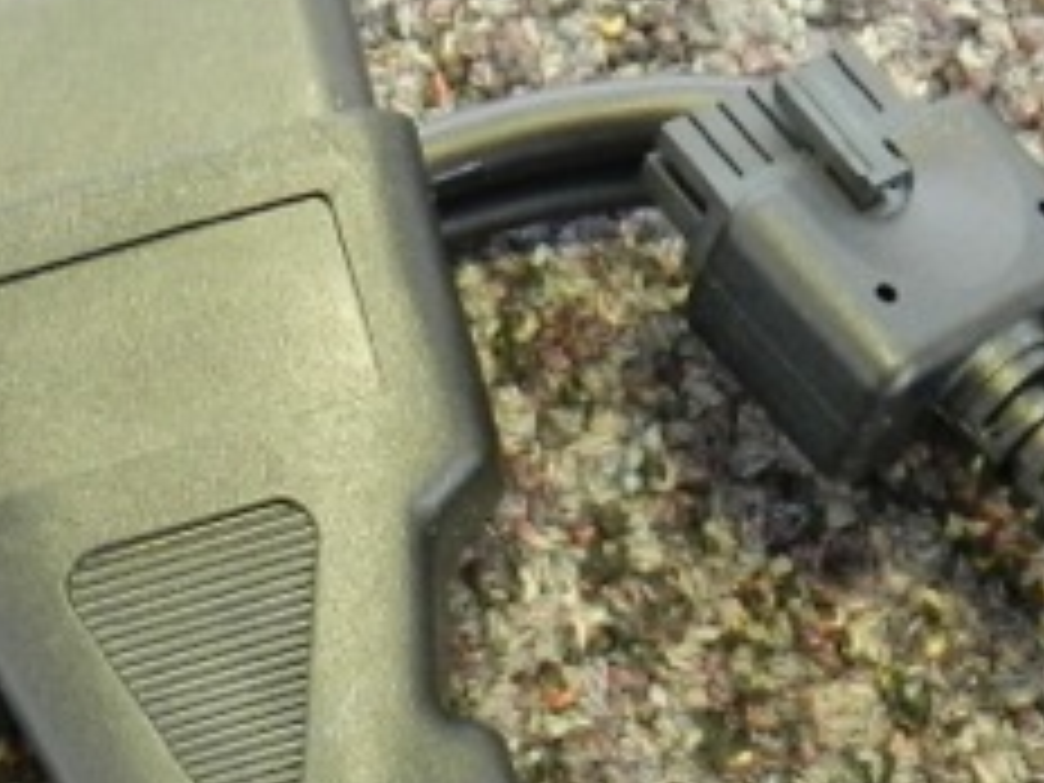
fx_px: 2865
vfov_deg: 14.1
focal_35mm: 95
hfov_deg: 20.6
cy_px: 1332
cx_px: 675
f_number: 3.4
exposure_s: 1/3
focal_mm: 4
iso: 400
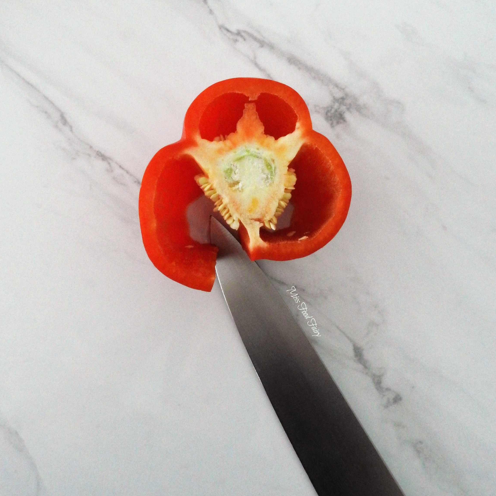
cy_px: 200
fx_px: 470
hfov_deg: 55.6
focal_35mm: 29
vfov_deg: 55.2
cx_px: 246
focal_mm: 4.3
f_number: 7.6
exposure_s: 1/25
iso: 800
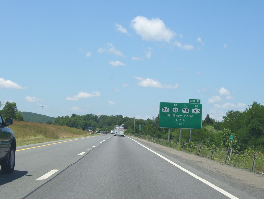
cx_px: 132
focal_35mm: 70
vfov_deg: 21.1
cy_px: 100
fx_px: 534
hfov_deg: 27.7
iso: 80
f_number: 6.7
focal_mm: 11.6
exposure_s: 1/320
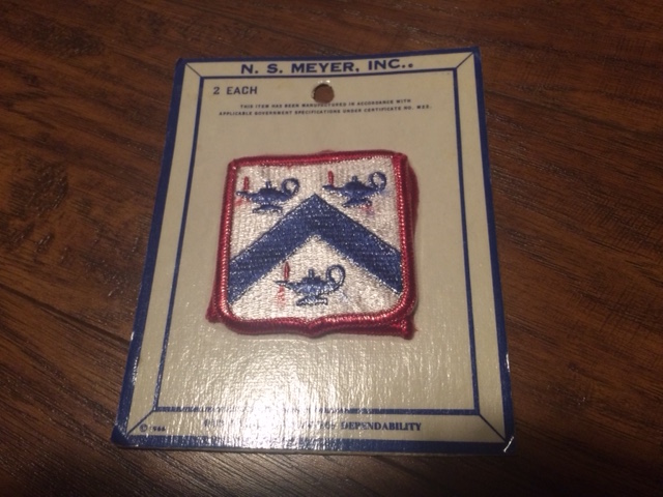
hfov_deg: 61.7
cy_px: 248
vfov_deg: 48.2
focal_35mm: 29
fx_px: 555
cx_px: 332
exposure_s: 1/30
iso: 200
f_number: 2.2
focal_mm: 4.15
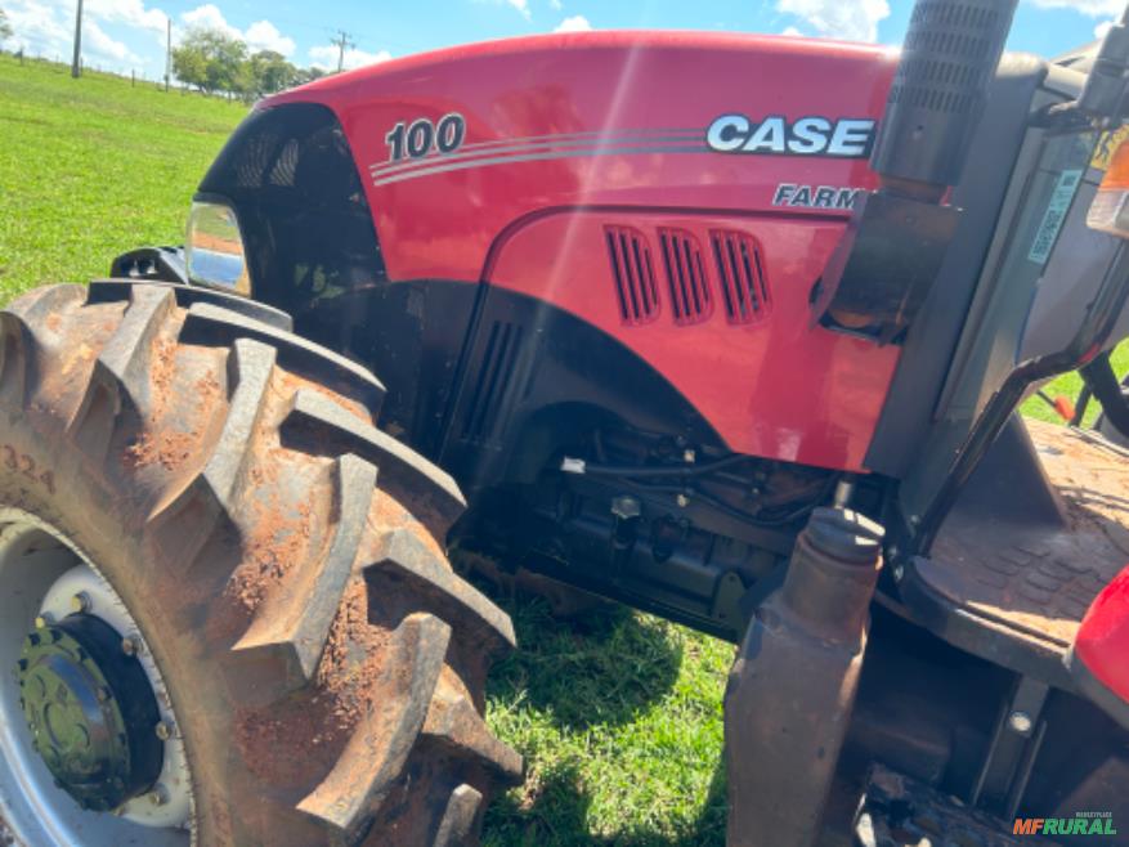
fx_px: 848
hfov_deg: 67.3
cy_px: 424
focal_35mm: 26
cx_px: 564
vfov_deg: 53.1
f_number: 1.5
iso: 50
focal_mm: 5.7
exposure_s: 1/753
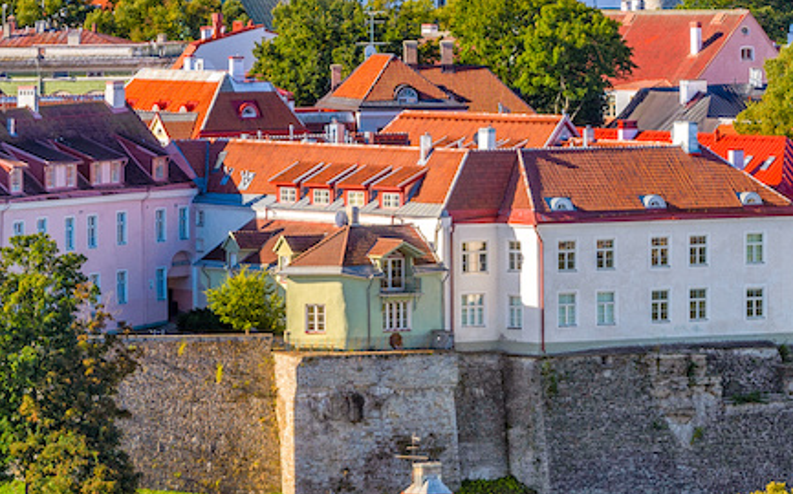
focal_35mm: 318
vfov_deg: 4.1
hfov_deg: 6.6
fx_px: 6868
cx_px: 114
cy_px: 350
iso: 160
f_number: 6.3
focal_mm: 90
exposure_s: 1/100
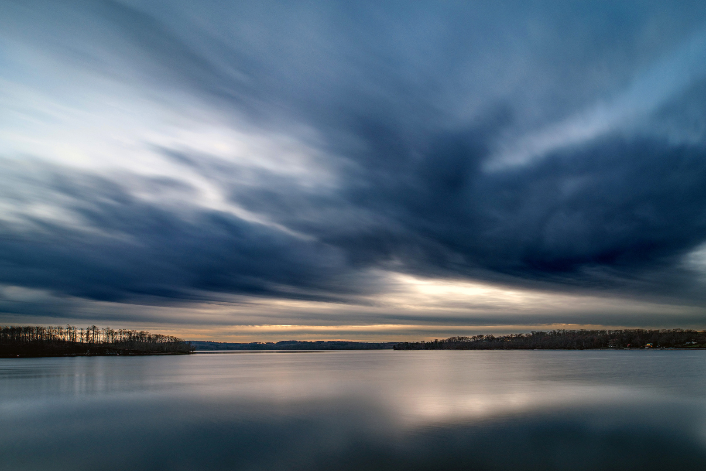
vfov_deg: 77.4
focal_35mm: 15
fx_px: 294
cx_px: 353
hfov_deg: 100.4
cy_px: 236
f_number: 11
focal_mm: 15
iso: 100
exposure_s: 30
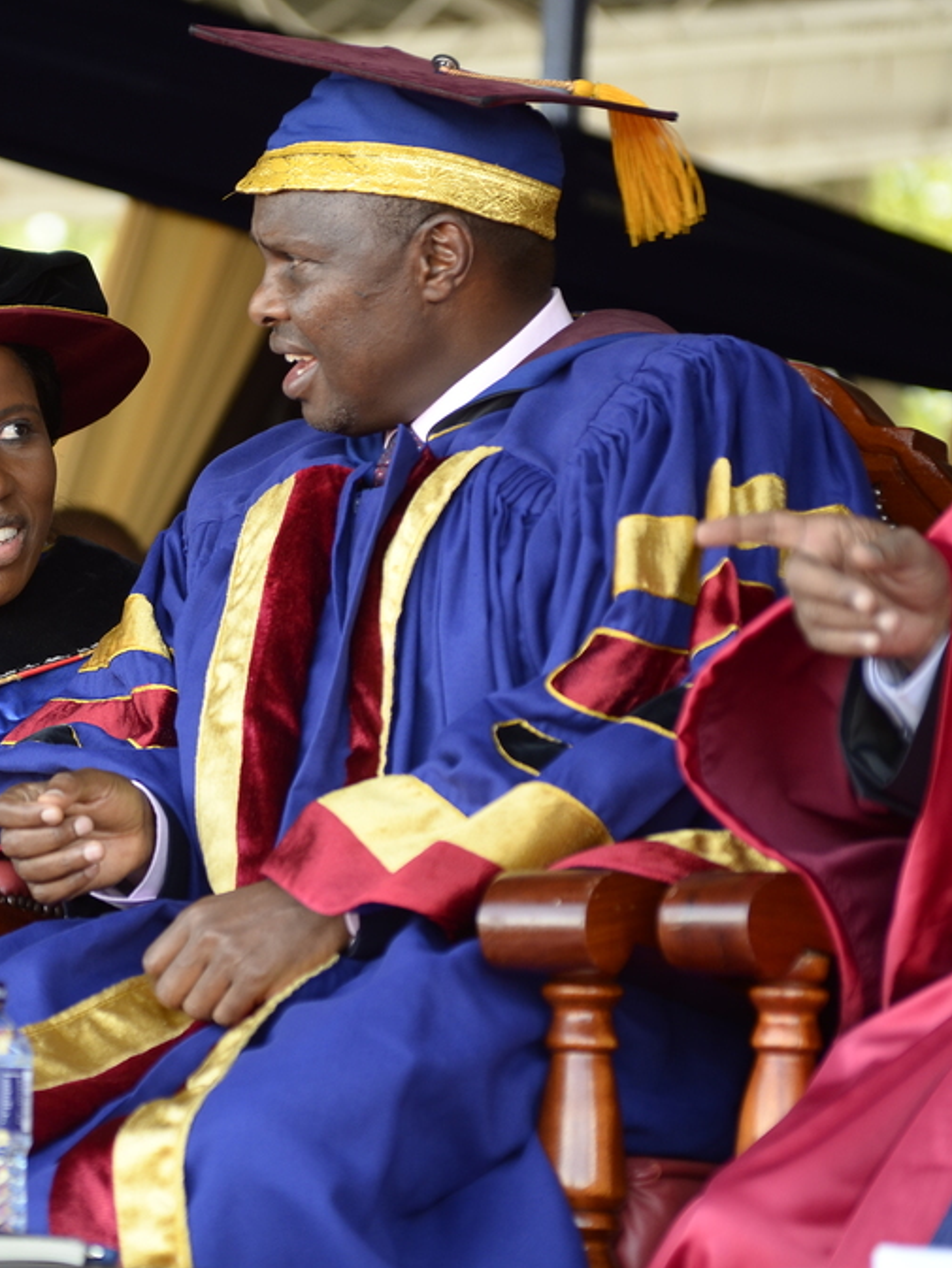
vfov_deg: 10.0
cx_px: 140
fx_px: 7222
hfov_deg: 7.5
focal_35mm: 197
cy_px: 637
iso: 320
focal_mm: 90
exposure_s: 1/320
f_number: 2.8
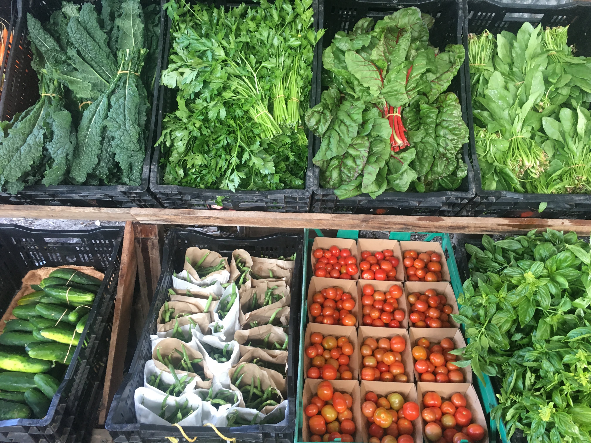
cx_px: 296
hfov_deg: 61.7
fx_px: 495
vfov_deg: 48.2
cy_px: 222
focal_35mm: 29
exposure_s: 1/33
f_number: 2.2
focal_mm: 4.15
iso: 100
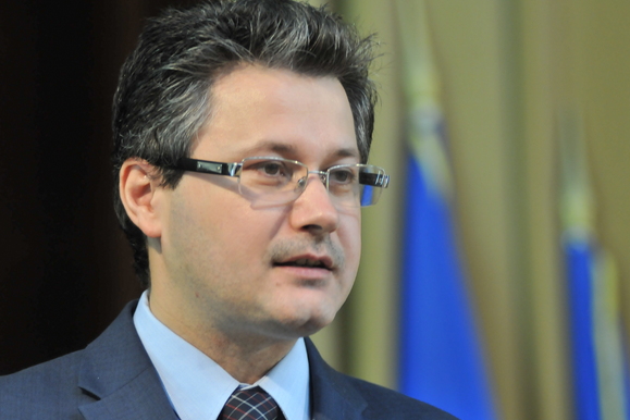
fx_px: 3675
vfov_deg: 6.5
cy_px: 209
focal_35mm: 210
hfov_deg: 9.8
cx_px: 259
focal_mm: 116
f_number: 2.8
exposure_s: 1/125
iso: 800
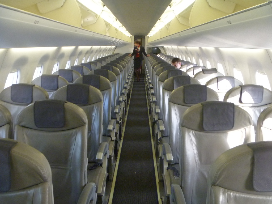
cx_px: 136
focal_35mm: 35
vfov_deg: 40.7
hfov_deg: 52.6
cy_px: 102
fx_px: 275
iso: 400
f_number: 3.5
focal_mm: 6.3
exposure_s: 1/30
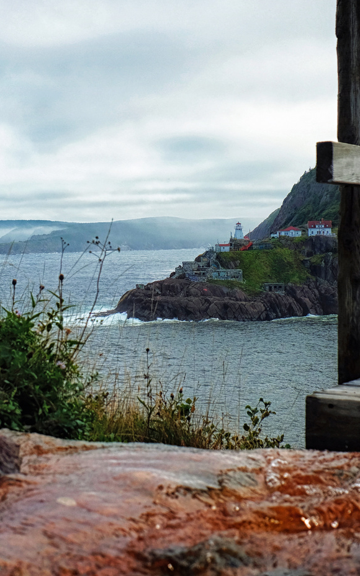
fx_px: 1005
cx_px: 59
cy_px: 270
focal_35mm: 64
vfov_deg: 32.0
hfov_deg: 20.0
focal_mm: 24.3
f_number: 7.1
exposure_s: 1/750
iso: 400
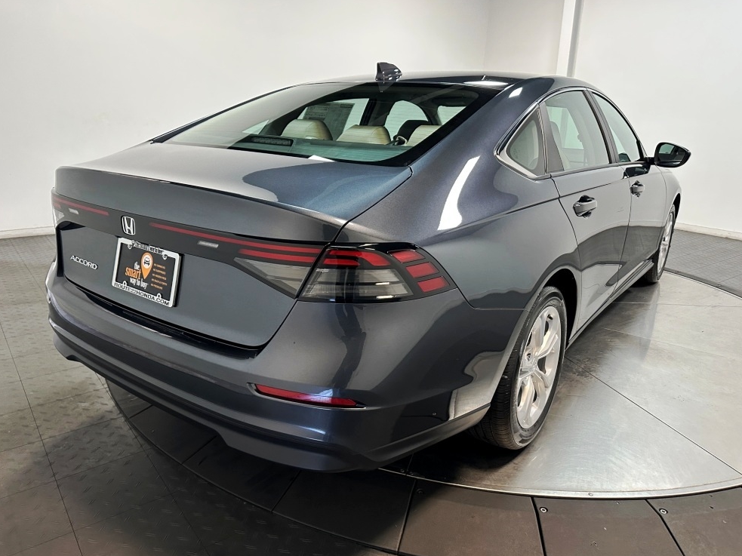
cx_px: 365
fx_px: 536
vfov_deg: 54.9
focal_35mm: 25
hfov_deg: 69.4
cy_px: 281
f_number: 1.78
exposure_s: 1/60
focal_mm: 6.86
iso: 400
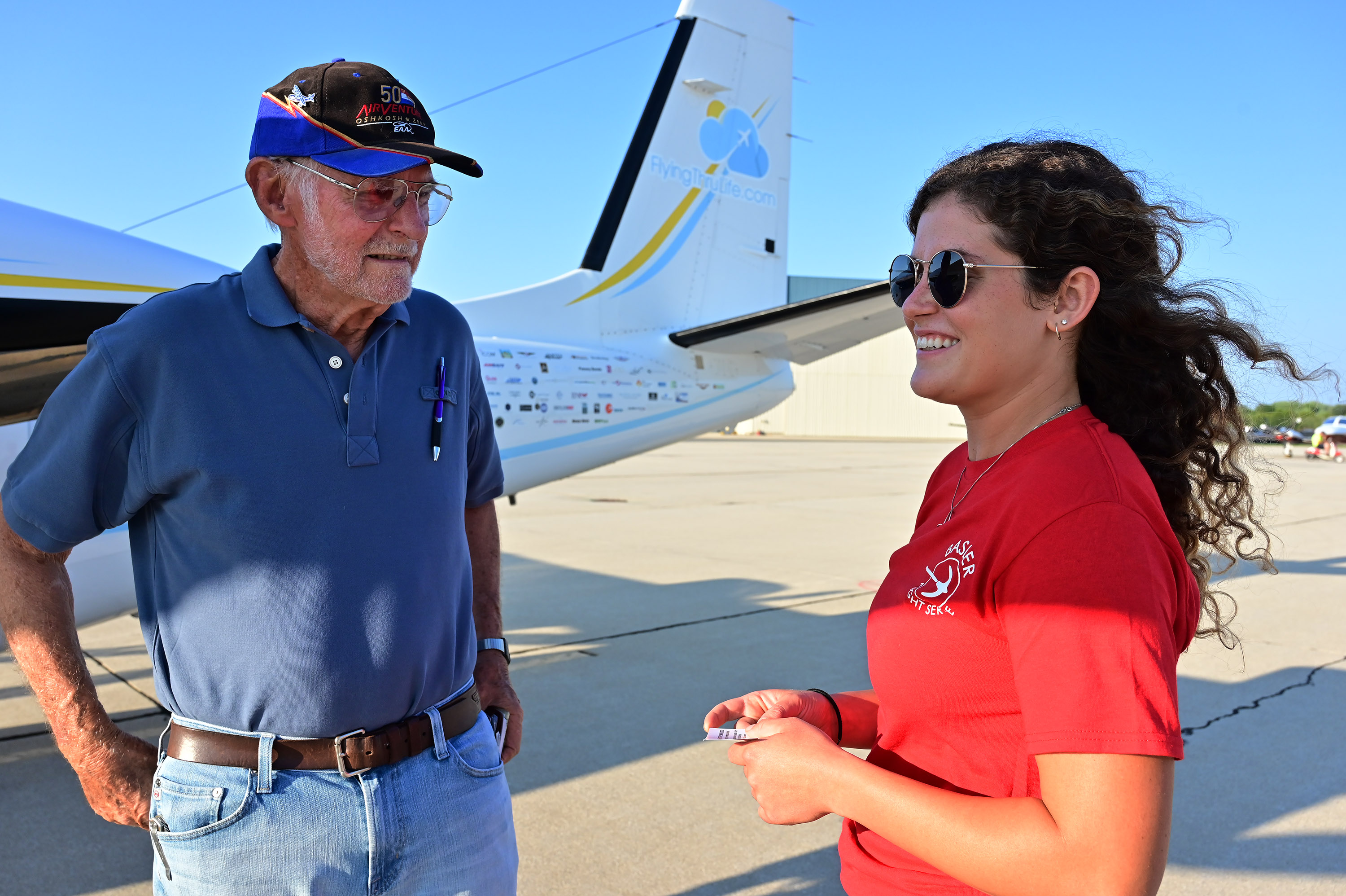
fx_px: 1084
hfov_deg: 63.7
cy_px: 448
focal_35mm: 29
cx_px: 673
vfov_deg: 44.9
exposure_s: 1/800
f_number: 7.1
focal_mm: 29
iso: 720
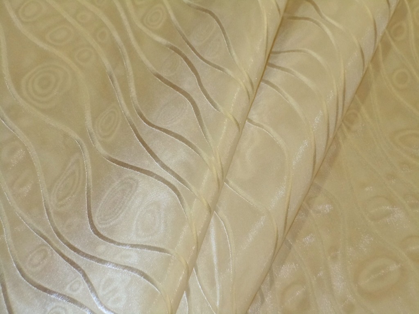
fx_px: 1053
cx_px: 210
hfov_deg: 22.5
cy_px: 157
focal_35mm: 87
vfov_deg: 17.0
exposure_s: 1/125
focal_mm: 15.6
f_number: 5.3
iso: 640
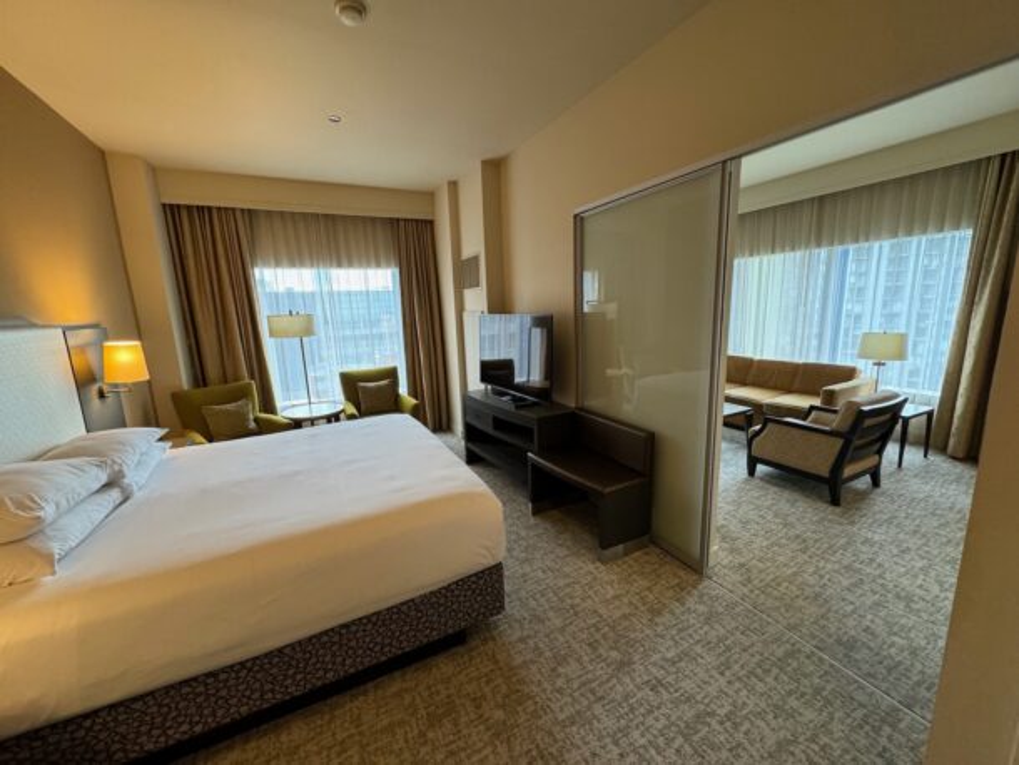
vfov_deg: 85.7
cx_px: 510
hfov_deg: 102.0
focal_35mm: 14
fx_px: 412
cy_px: 382
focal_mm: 2.22
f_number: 2.2
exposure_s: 1/120
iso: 320
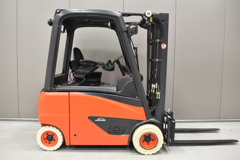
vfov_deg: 43.6
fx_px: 200
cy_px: 80
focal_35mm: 30
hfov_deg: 61.9
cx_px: 120
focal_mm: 20
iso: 1250
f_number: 5.6
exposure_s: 1/15
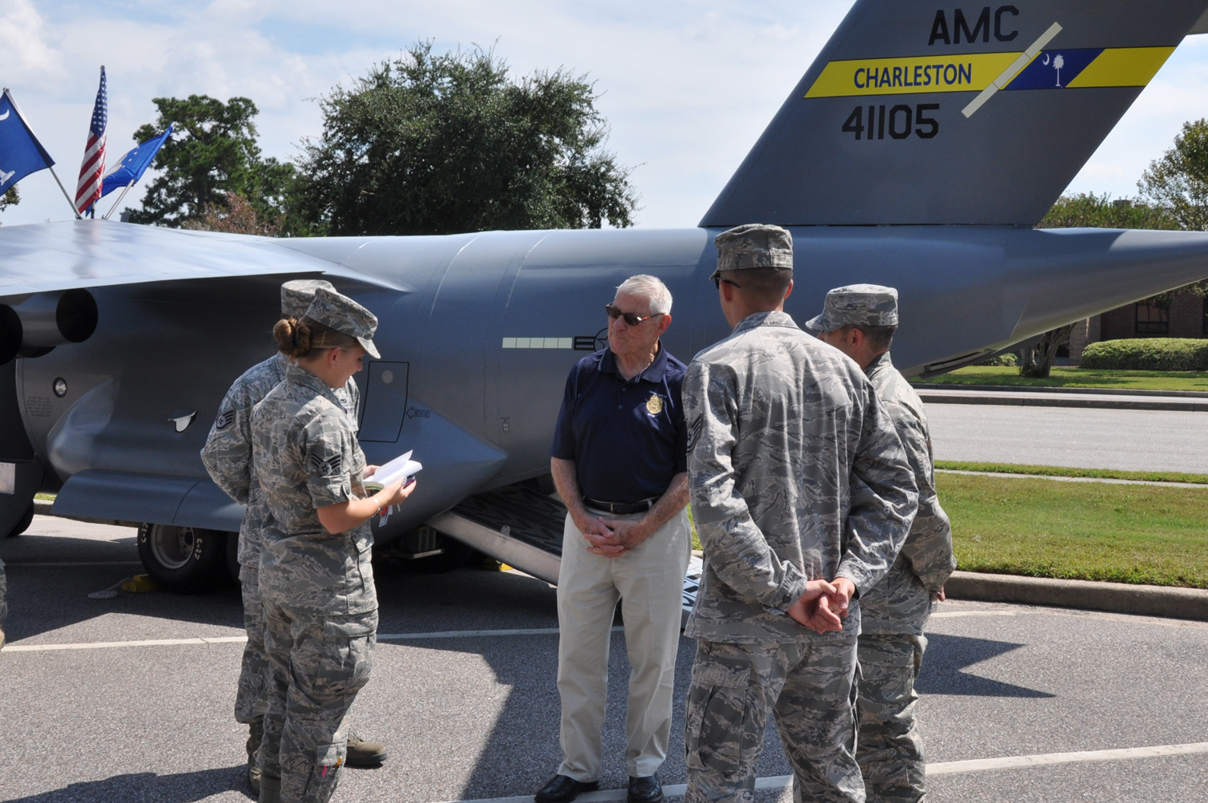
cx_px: 591
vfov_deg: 30.6
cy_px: 398
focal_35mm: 44
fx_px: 1465
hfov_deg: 44.8
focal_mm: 21
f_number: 14
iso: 250
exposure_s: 1/200
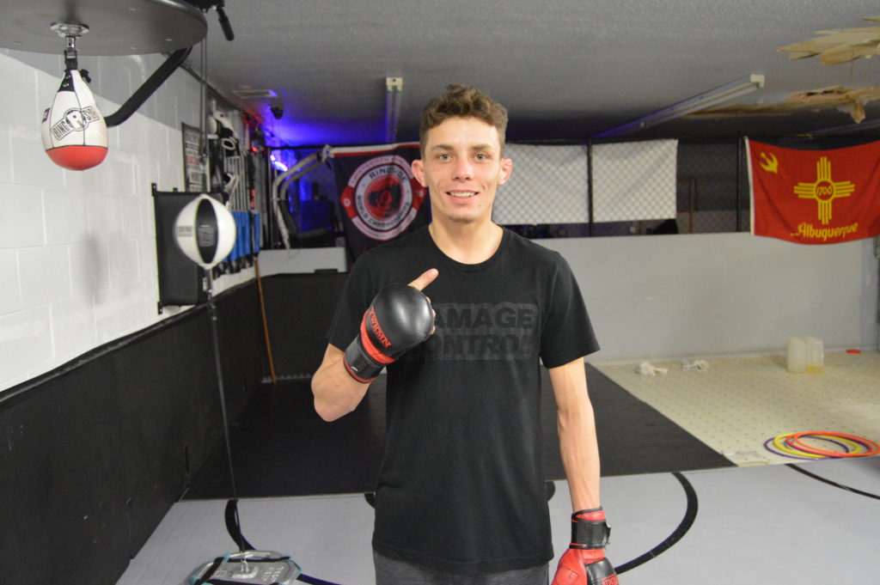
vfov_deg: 45.6
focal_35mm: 28
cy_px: 292
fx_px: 696
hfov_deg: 64.6
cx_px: 440
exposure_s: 1/50
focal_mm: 19
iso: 3200
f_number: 3.5
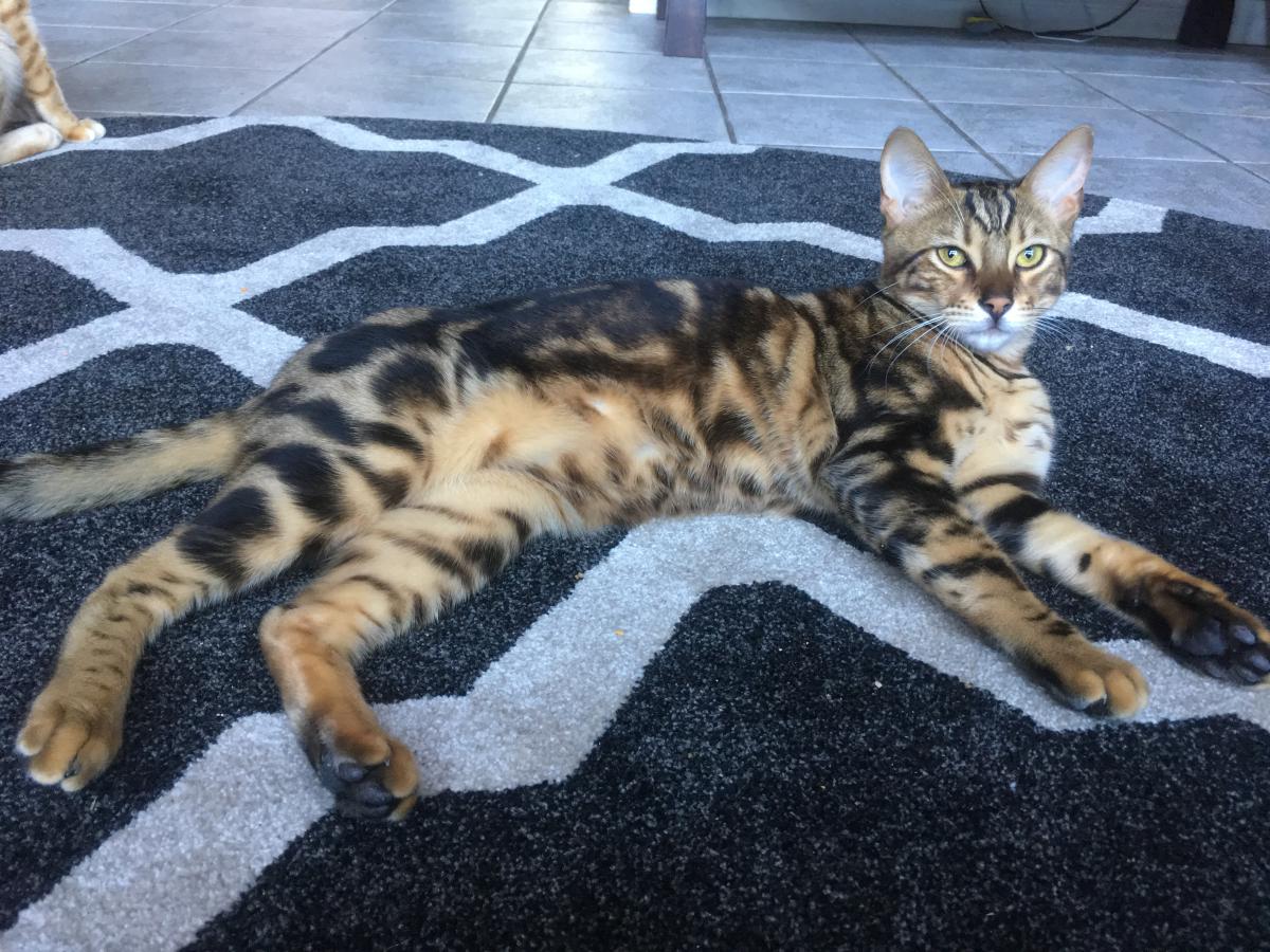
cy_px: 476
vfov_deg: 48.2
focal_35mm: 29
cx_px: 635
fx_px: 1064
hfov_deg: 61.7
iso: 200
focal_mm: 4.15
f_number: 2.2
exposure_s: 1/17
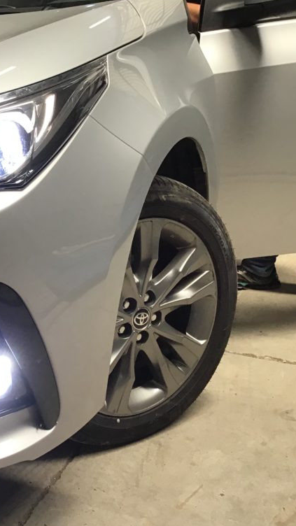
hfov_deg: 24.2
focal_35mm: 46
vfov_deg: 44.6
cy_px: 264
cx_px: -32
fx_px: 642
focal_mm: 3.3
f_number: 2.4
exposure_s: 1/30
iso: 25
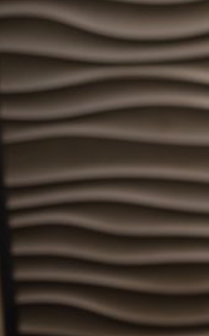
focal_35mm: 86
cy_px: 132
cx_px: 400
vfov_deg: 24.0
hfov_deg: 13.3
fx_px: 785
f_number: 1.4
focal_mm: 23
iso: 500
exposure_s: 1/80
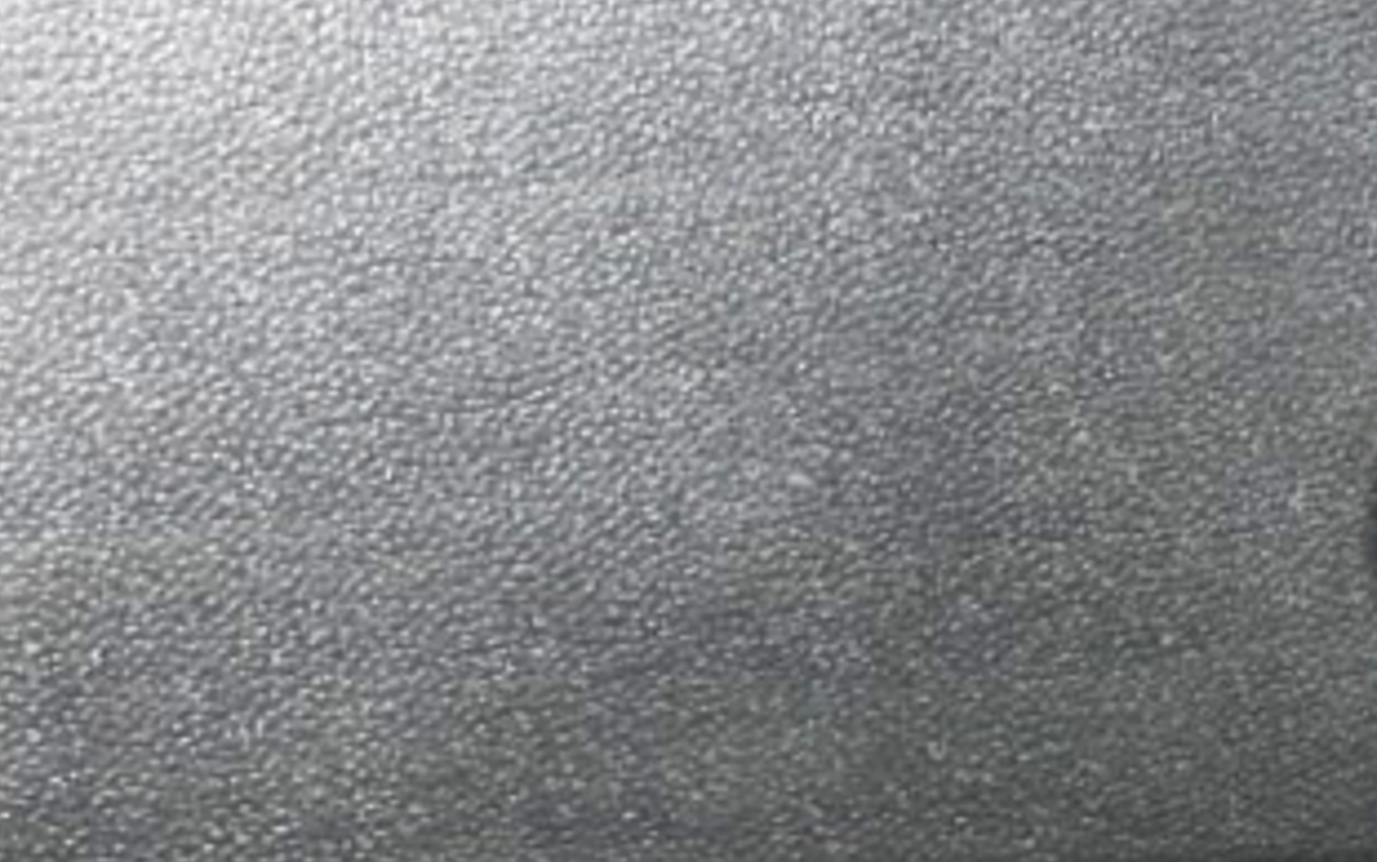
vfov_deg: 7.6
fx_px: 6307
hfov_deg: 12.3
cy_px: 1386
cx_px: 1510
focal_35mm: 168
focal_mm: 6.86
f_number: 1.78
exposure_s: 1/24
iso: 640
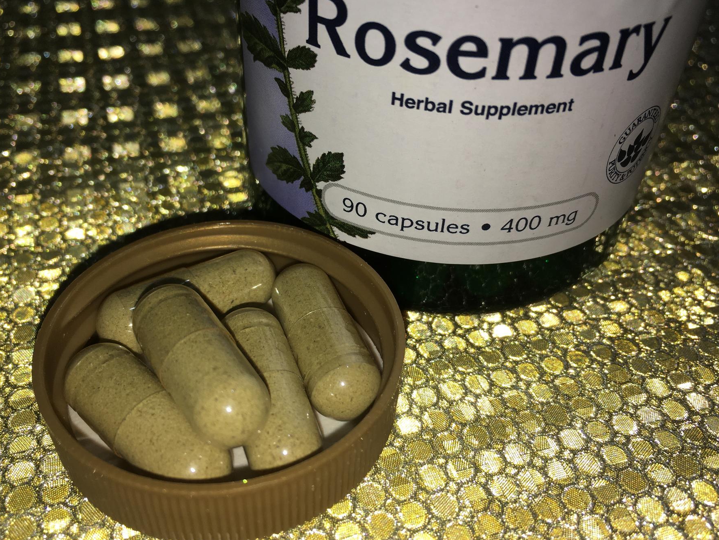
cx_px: 335
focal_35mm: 33
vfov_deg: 42.9
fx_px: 685
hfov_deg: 55.3
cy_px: 254
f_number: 2.2
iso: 25
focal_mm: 4.15
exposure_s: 1/777
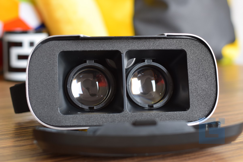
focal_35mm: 75
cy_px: 81
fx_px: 506
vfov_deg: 18.2
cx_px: 122
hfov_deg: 27.0
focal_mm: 50
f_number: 4
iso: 400
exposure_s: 1/60
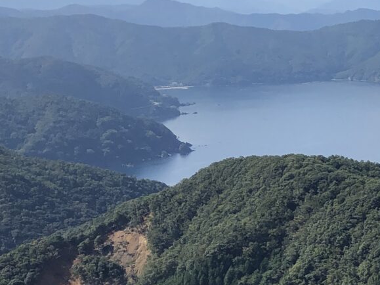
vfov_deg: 14.9
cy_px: 149
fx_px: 1087
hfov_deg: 17.4
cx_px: 609
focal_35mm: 99
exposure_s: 1/2024
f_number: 1.8
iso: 20
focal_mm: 4
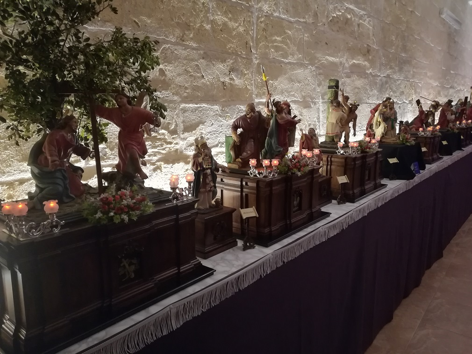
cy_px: 177
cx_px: 236
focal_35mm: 26
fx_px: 354
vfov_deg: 53.0
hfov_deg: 67.3
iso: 500
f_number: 2.2
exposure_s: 1/20
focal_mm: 3.83
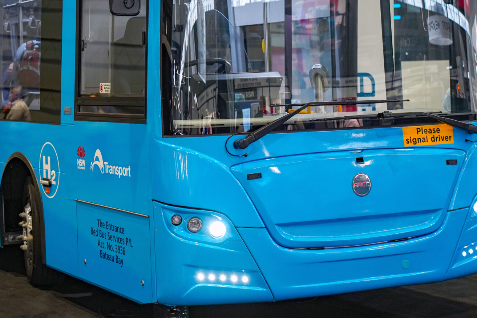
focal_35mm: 78
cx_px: 148
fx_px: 1033
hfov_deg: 25.8
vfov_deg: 17.4
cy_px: 86
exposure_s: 1/160
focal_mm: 50
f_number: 2.8
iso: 1600
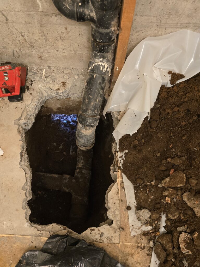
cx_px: 100
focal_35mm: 23
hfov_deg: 58.8
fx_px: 177
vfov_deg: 74.0
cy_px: 134
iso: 1000
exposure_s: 1/60
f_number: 1.7
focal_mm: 6.3
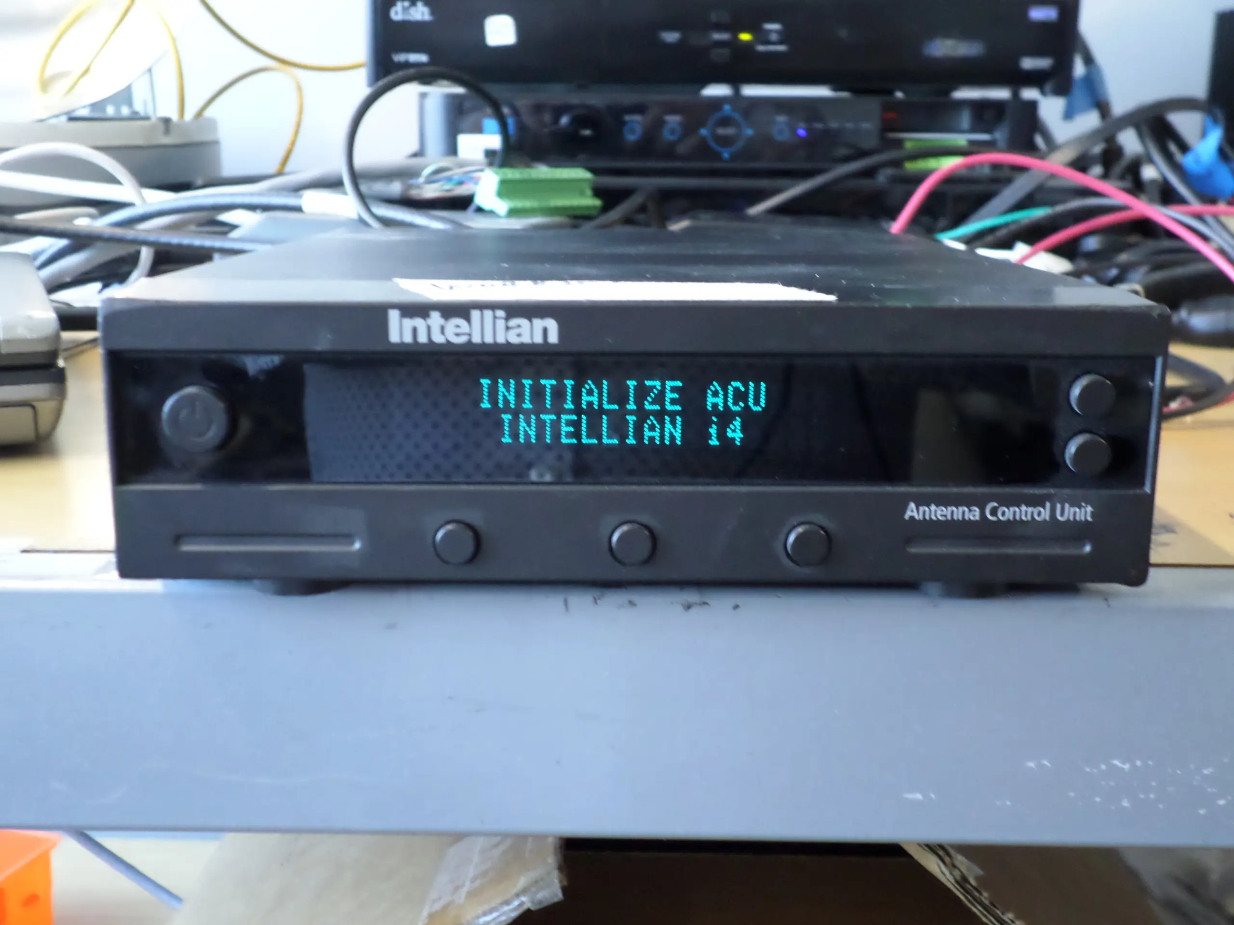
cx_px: 617
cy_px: 462
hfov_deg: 51.4
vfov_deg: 39.7
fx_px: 1283
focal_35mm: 36
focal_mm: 6.5
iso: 400
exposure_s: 1/45
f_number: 3
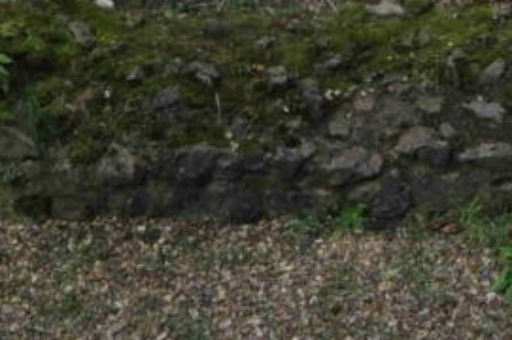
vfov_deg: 6.0
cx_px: 442
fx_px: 2898
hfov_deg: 10.1
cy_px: -812
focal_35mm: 204
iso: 320
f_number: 7.1
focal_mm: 18
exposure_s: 1/200
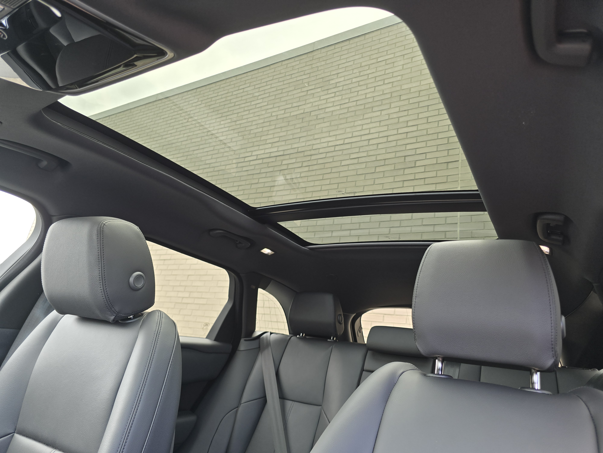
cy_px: 226
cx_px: 302
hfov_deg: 73.9
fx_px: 401
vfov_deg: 58.9
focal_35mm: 23
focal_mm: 6.3
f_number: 1.7
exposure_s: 1/180
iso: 100
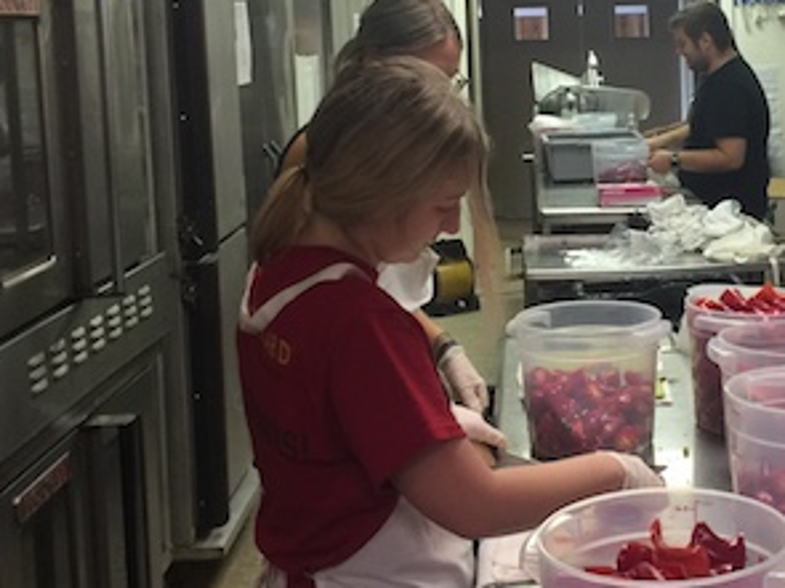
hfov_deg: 31.8
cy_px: 178
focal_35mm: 59
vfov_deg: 24.6
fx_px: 1337
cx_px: 633
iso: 80
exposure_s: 1/15
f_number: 2.2
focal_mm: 4.15
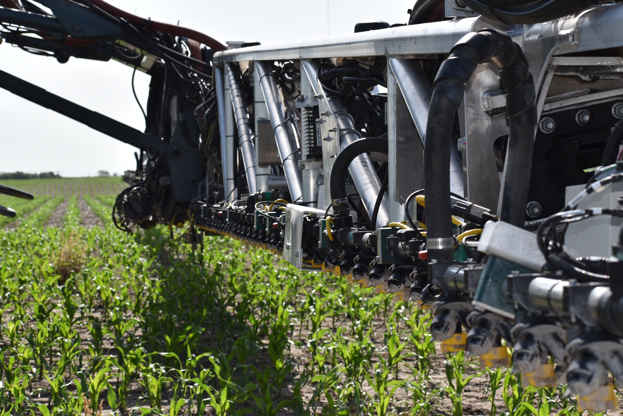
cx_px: 312
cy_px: 208
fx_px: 1818
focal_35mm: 105
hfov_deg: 19.4
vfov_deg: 13.1
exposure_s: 1/200
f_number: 11
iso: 100
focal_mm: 70
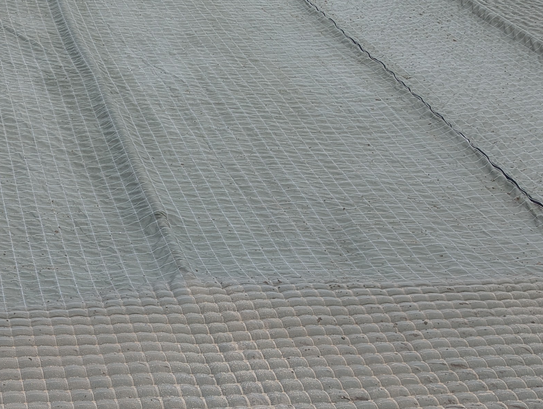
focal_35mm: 62
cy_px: 367
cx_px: 181
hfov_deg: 30.9
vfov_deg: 23.1
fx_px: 974
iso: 30
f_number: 1.85
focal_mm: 6.81
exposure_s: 1/1167
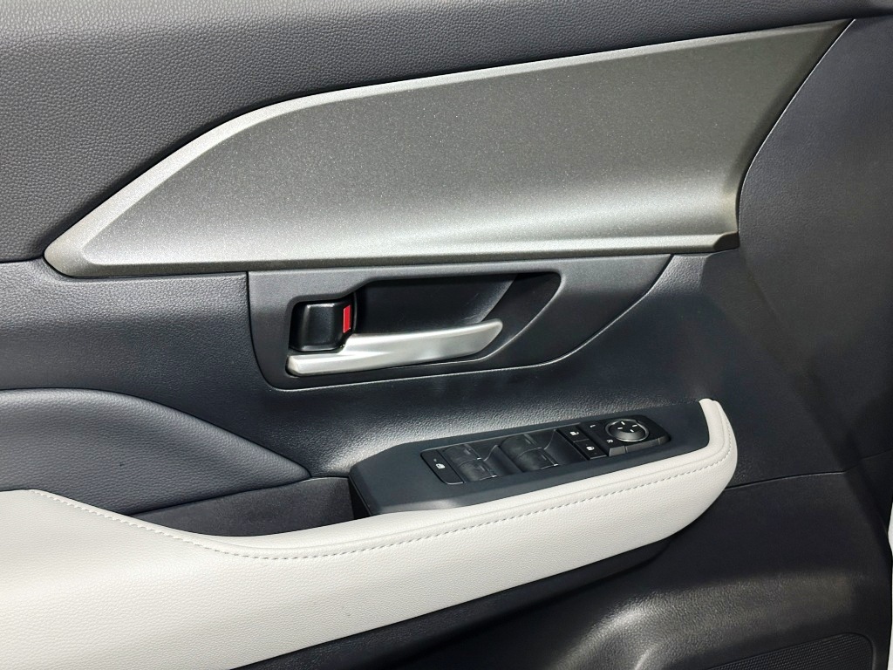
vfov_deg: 30.3
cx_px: 446
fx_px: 1238
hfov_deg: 39.7
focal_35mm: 48
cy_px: 335
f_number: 1.78
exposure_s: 1/40
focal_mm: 6.86
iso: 500
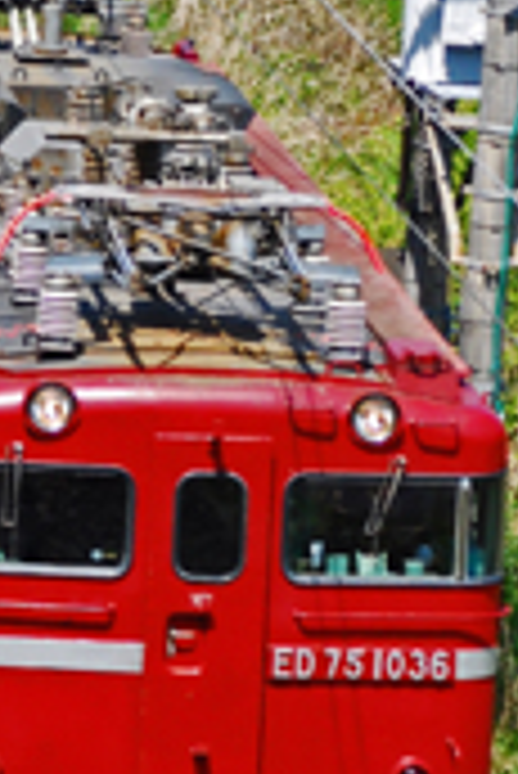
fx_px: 8400
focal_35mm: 390
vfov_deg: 5.3
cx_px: -99
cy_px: -22
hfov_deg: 3.5
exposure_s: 1/1600
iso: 400
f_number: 4.2
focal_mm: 70
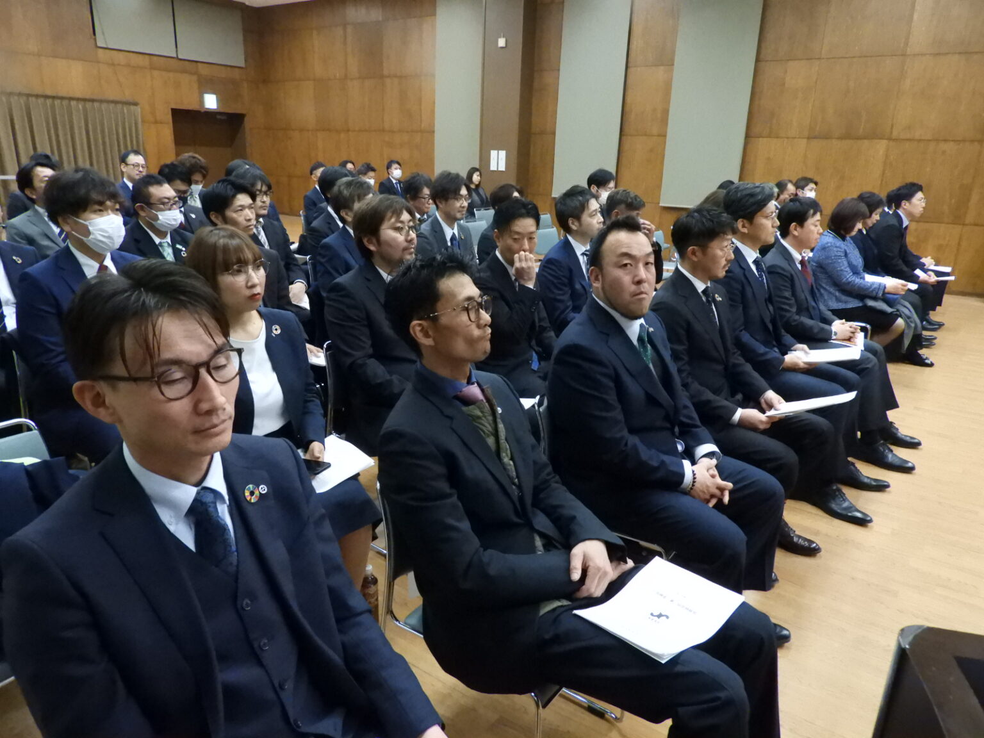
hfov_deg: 71.6
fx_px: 682
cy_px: 369
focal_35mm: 24
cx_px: 492
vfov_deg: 56.8
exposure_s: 1/80
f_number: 3.3
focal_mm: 4.3
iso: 1600
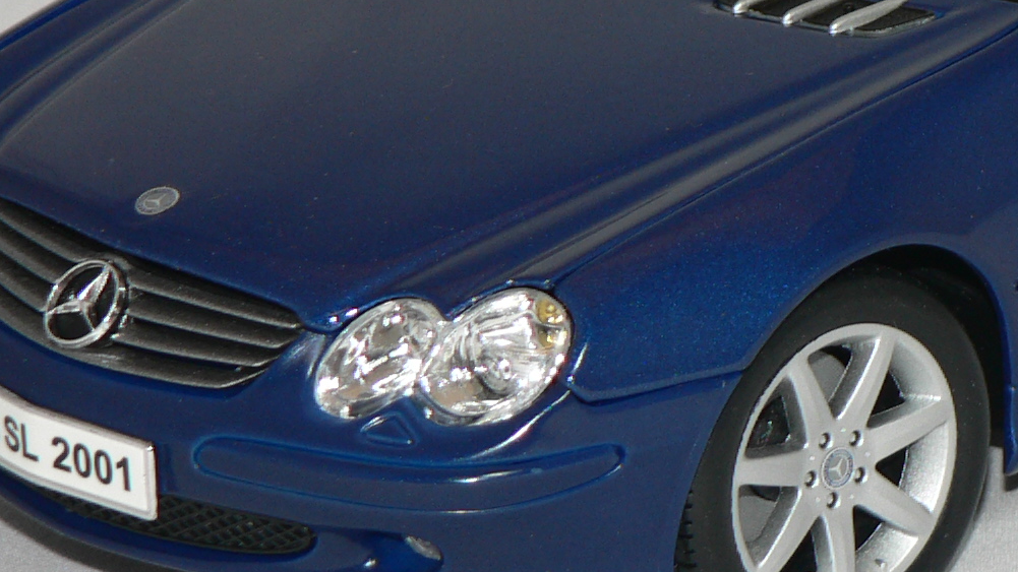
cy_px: -4
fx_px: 6316
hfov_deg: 9.2
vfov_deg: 5.2
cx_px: 960
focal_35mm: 234
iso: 80
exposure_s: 1/60
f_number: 3.2
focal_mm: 14
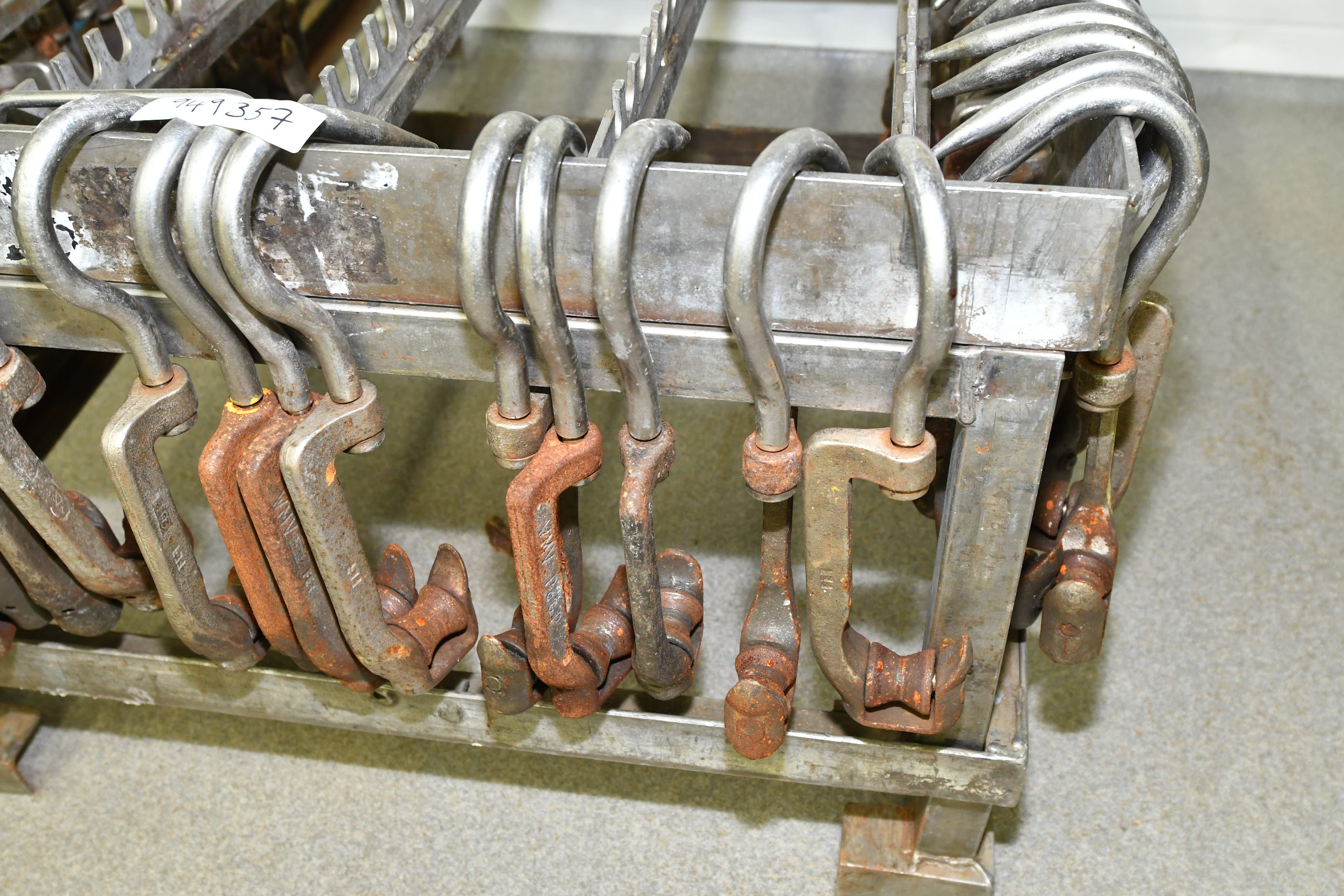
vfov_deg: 36.9
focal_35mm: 36
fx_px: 1344
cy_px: 448
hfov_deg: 53.1
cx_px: 672
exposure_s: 1/60
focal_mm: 24
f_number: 5
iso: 1000
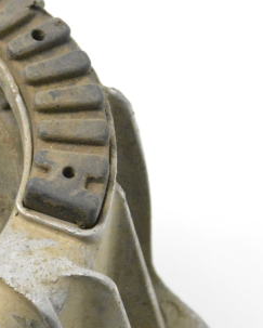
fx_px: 2400
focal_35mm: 247
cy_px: 264
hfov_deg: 6.2
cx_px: -156
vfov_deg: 7.8
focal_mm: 52
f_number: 8
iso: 6400
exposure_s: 1/250
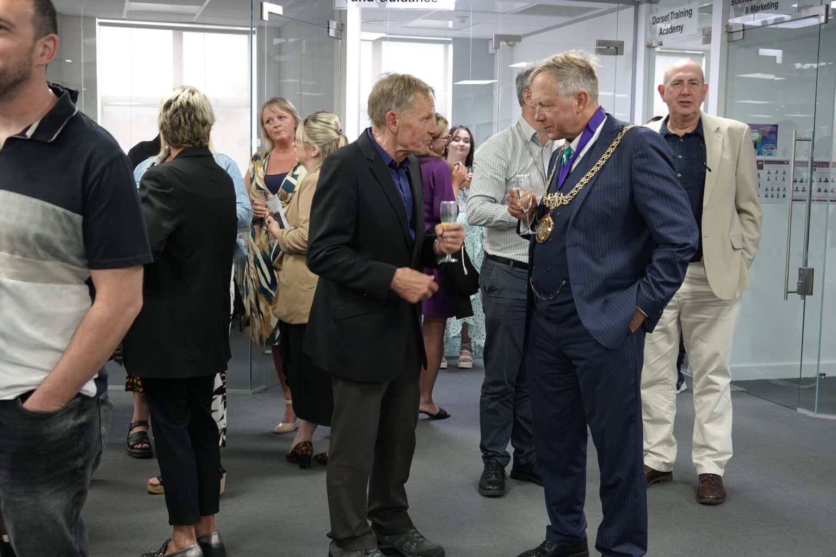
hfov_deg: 44.5
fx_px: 1022
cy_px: 278
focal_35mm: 44
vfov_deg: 30.5
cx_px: 418
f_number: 3.2
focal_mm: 16.31
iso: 800
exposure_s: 1/40
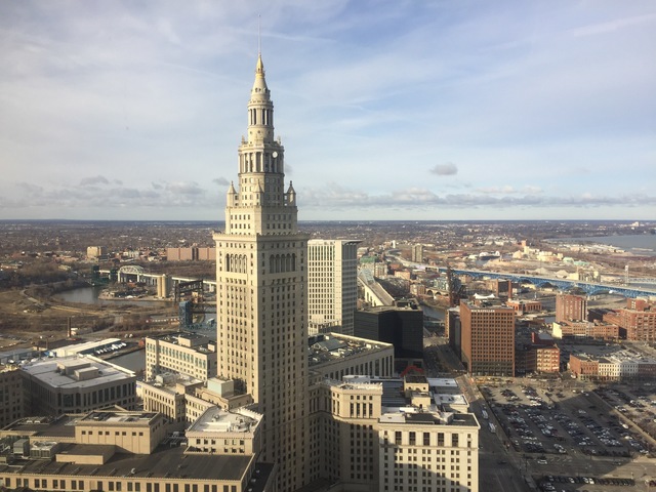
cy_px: 246
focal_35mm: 29
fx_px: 550
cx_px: 328
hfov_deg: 61.7
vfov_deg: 48.2
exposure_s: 1/791
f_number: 2.2
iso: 32
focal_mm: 4.15
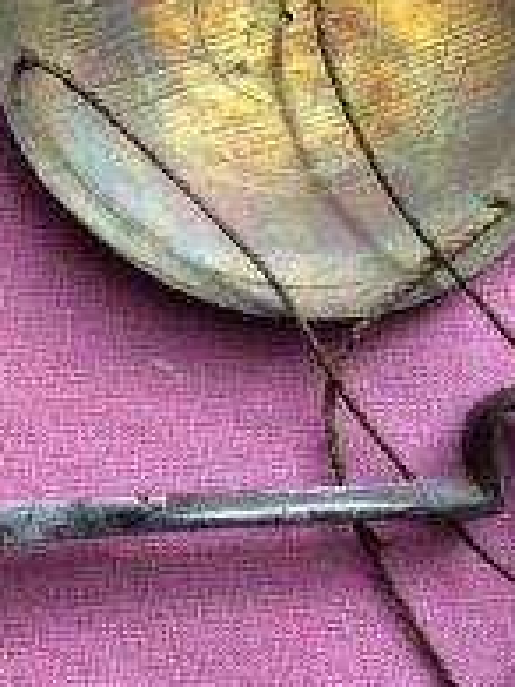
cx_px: -123
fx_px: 1847
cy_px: 342
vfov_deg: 21.1
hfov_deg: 15.2
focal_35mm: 93
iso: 32
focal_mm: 4.15
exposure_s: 1/208
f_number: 2.2
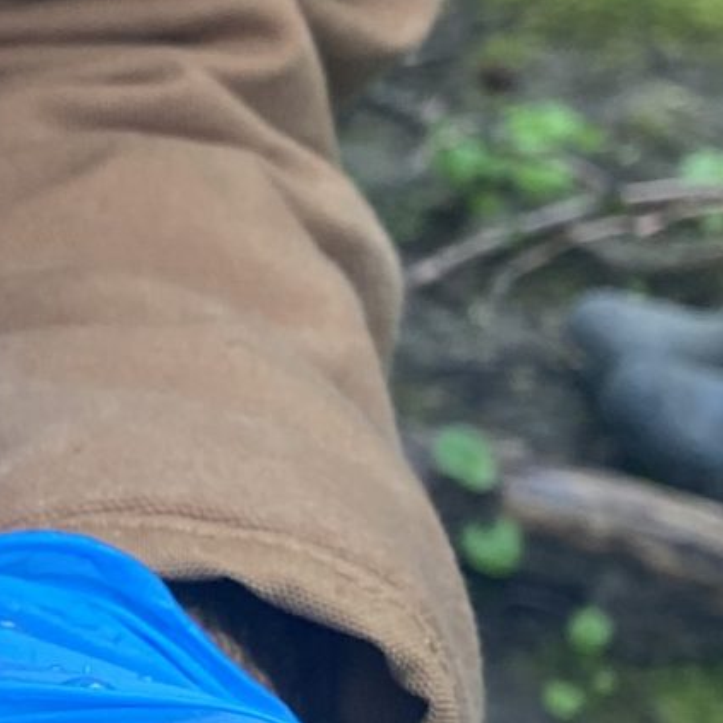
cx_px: -672
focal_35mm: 139
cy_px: 424
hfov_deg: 11.4
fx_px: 3285
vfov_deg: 12.6
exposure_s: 1/121
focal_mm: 4.25
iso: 125
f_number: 1.8
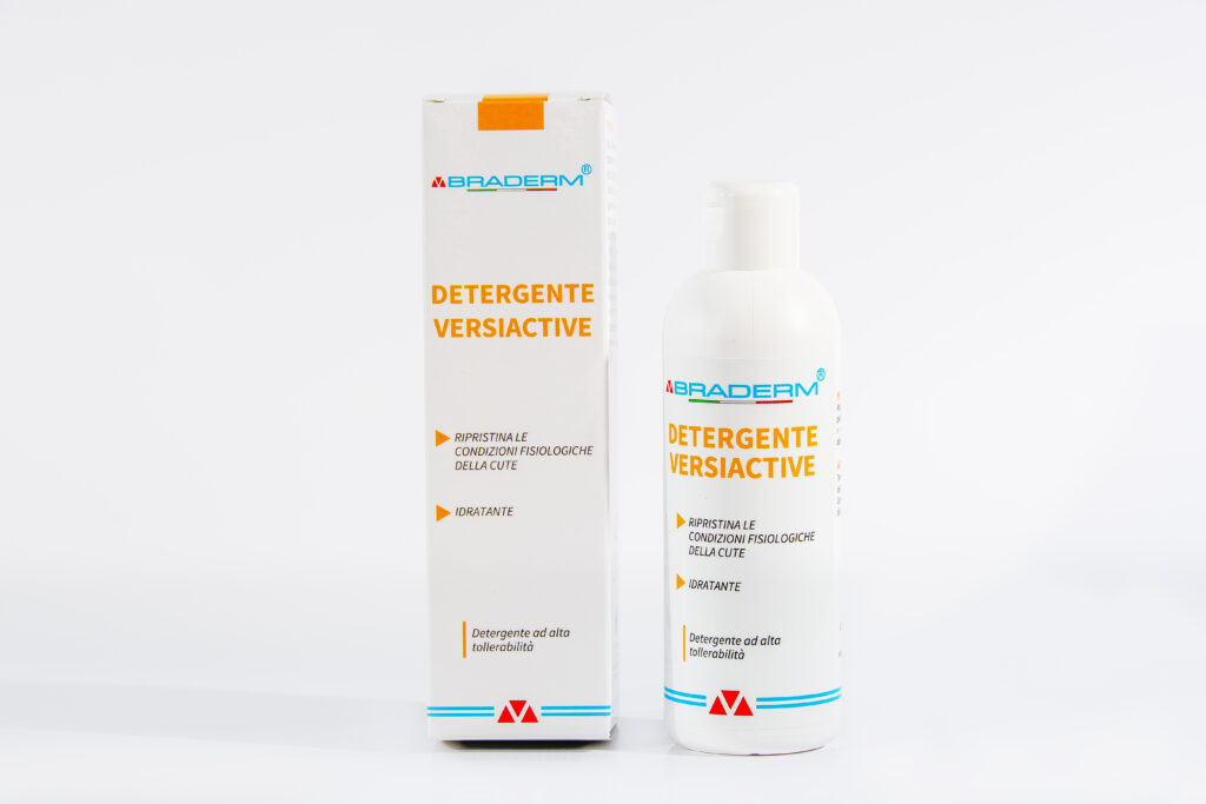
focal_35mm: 108
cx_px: 603
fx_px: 3618
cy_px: 402
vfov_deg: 12.7
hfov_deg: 18.9
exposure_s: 1/250
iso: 100
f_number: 5.6
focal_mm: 72
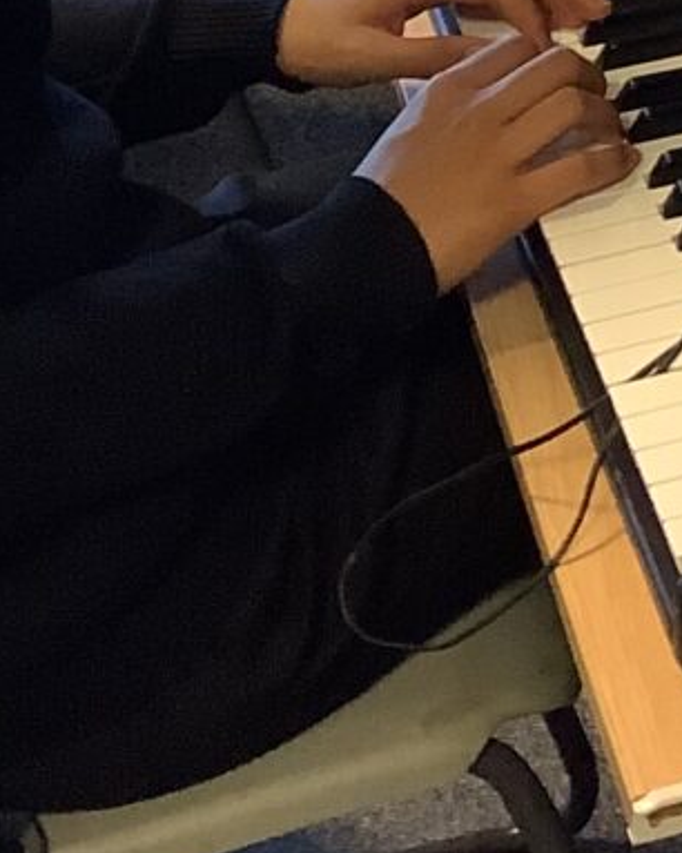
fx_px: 3409
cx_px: 1282
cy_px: -683
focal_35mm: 135
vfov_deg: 12.9
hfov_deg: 10.6
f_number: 2.4
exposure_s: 1/50
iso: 125
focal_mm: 3.3
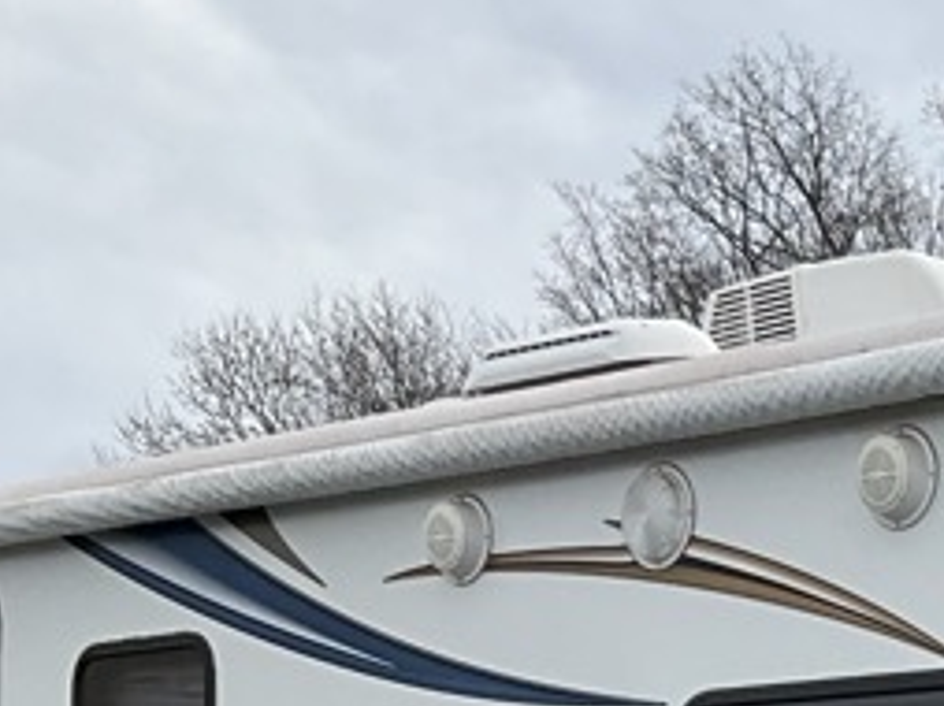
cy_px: 1159
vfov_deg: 11.9
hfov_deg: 15.9
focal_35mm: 117
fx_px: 3188
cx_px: 1245
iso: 25
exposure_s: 1/1311
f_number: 1.8
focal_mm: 3
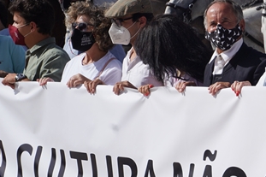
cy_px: 106
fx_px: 1388
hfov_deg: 10.7
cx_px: 362
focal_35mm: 188
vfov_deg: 7.3
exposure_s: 1/250
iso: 100
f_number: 11
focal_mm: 65
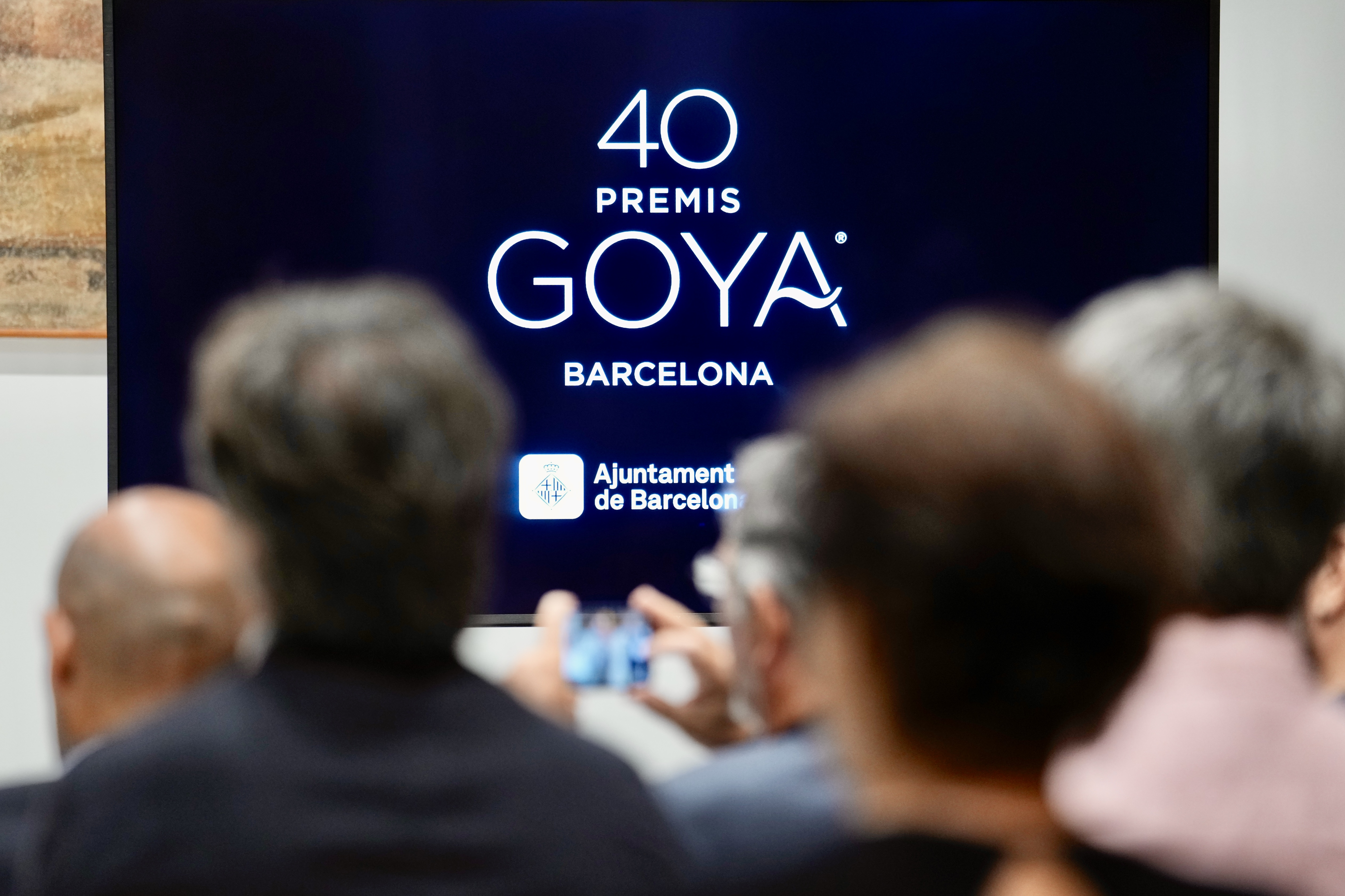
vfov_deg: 10.6
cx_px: 672
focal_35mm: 129
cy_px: 448
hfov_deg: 15.9
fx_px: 4819
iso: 2500
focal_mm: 129
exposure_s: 1/200
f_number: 2.8
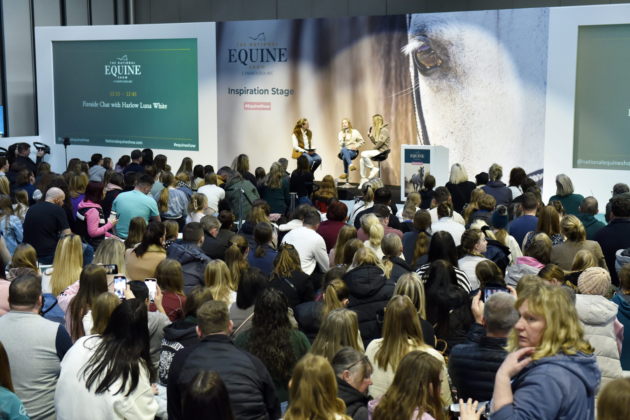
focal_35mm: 58
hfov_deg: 34.5
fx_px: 1015
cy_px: 210
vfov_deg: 23.4
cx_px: 315
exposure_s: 1/160
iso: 1600
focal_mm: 58
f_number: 3.5
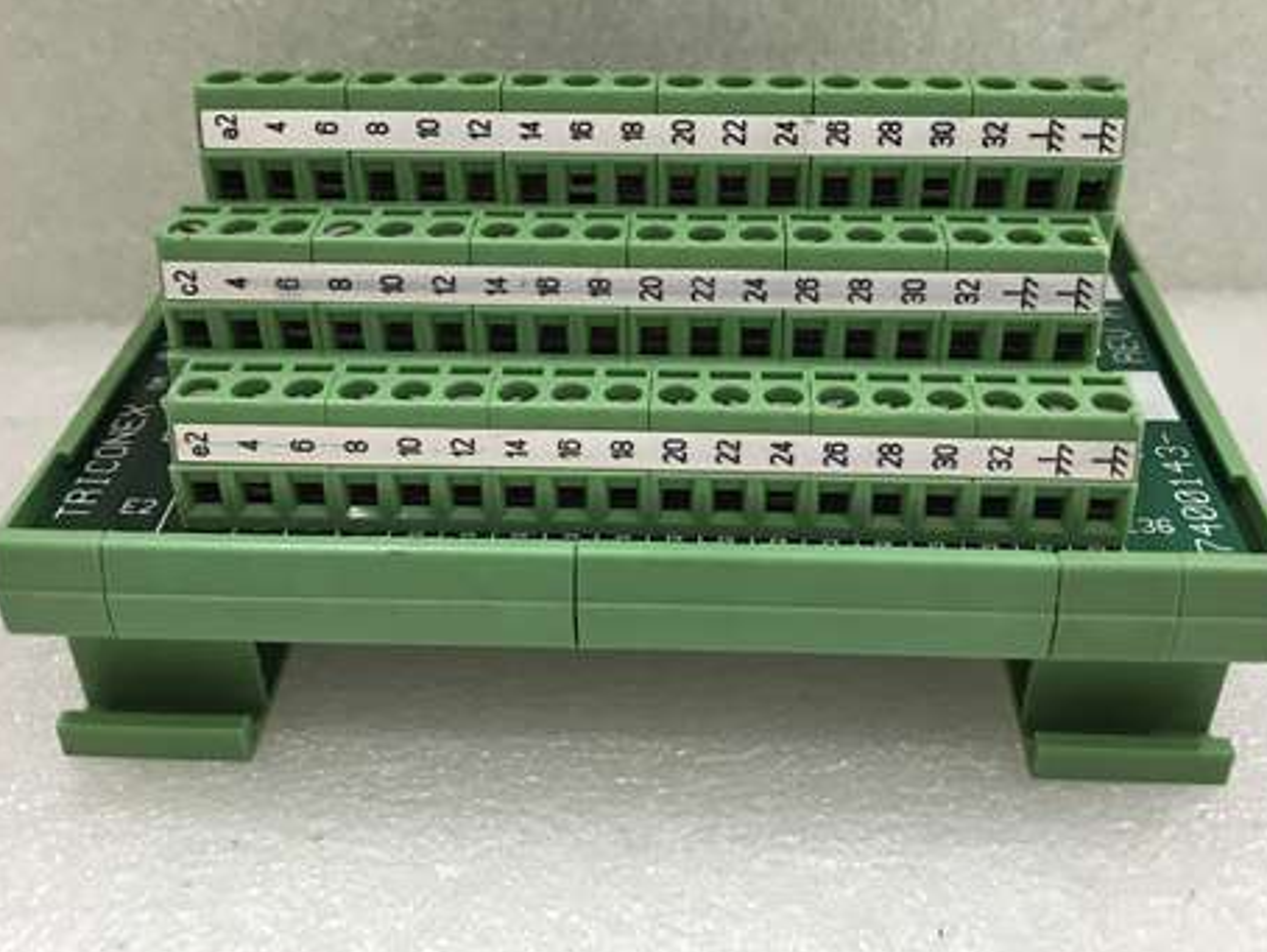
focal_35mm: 37
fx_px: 1355
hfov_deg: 50.1
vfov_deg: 38.6
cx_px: 670
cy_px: 419
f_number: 1.8
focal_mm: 3.99
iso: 40
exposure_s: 1/25
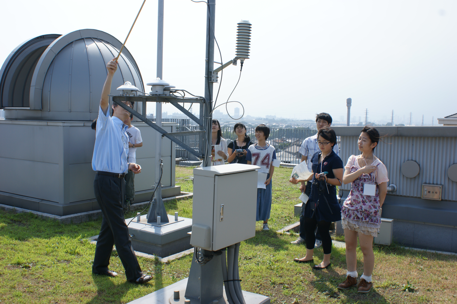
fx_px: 457
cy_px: 152
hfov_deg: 53.2
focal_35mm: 36
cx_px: 228
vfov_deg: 36.8
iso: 100
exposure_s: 1/250
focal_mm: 24
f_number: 10
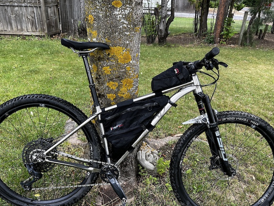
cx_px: 138
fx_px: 238
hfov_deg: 60.0
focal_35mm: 30
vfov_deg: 46.7
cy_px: 117
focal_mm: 5.7
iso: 40
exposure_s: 1/190
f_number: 1.5
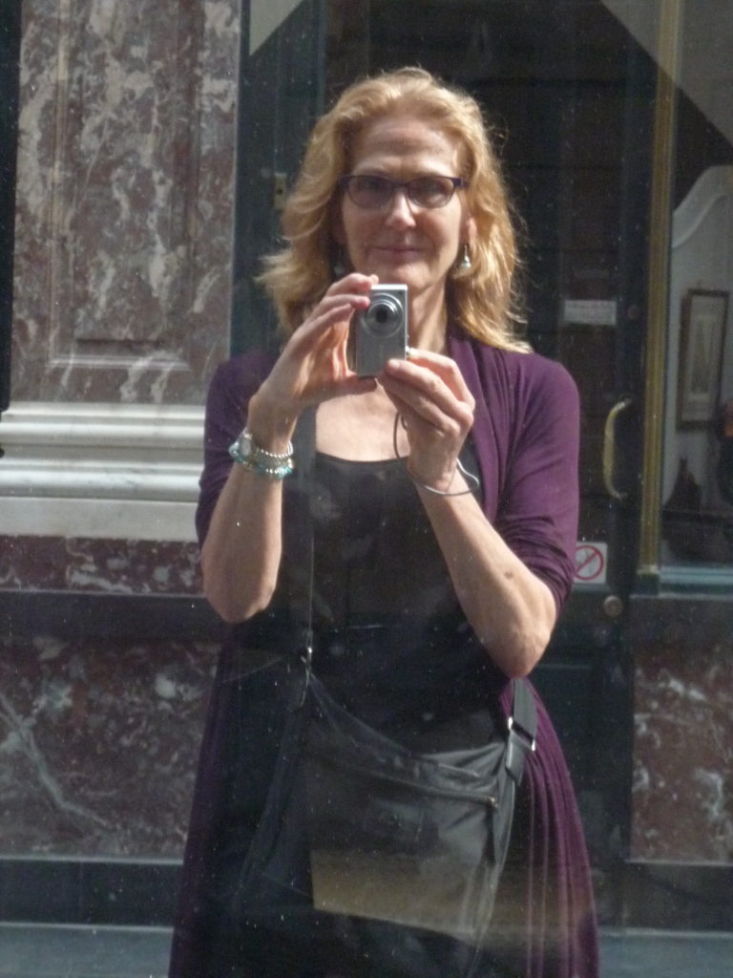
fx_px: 4376
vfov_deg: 12.7
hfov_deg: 9.6
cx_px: 366
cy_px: 489
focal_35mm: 155
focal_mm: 19.2
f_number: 5.7
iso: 400
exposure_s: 1/15
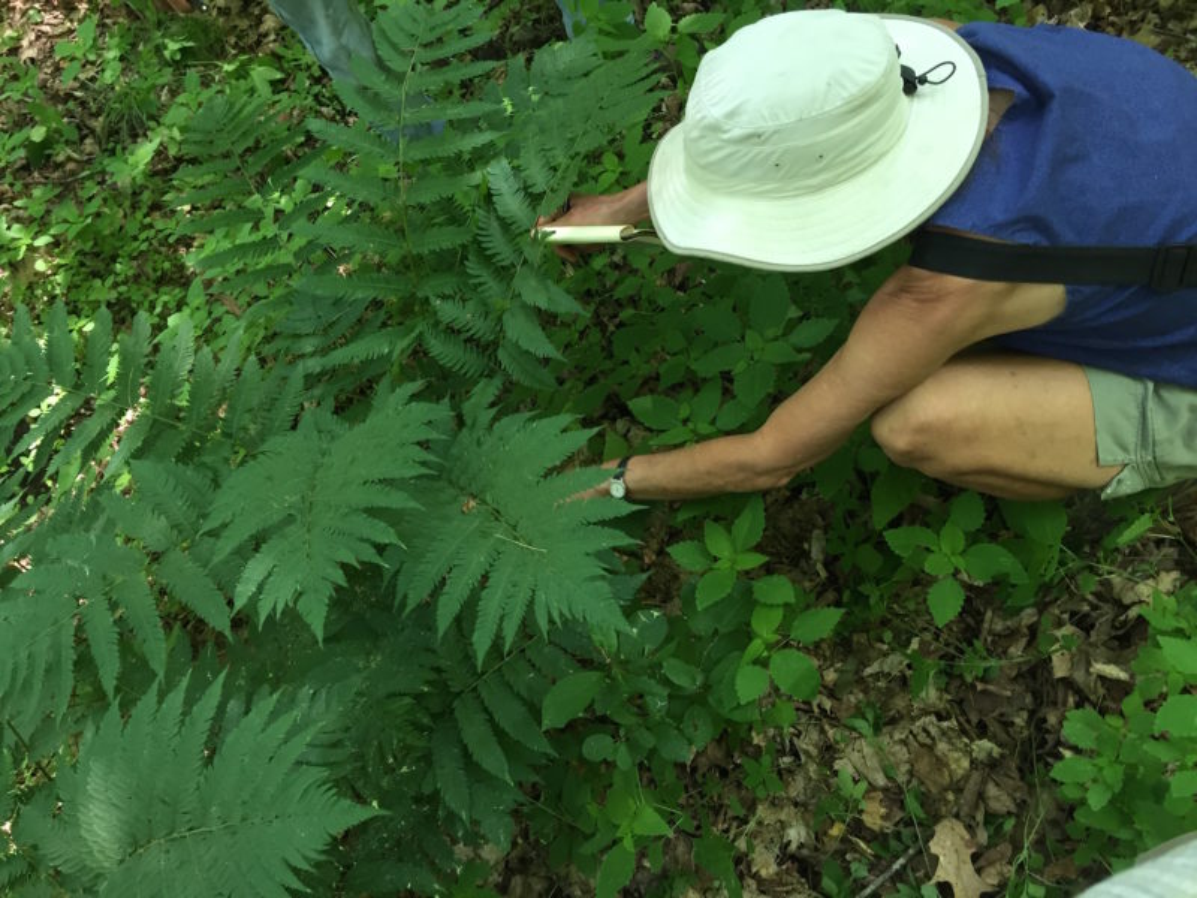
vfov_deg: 48.2
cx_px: 598
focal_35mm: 29
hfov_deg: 61.7
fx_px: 1003
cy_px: 449
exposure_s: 1/30
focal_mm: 4.15
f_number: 2.2
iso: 80
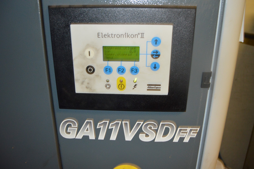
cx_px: 127
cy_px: 84
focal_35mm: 28
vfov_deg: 45.6
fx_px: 201
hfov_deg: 64.6
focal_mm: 19
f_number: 3.5
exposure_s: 1/60
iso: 1400
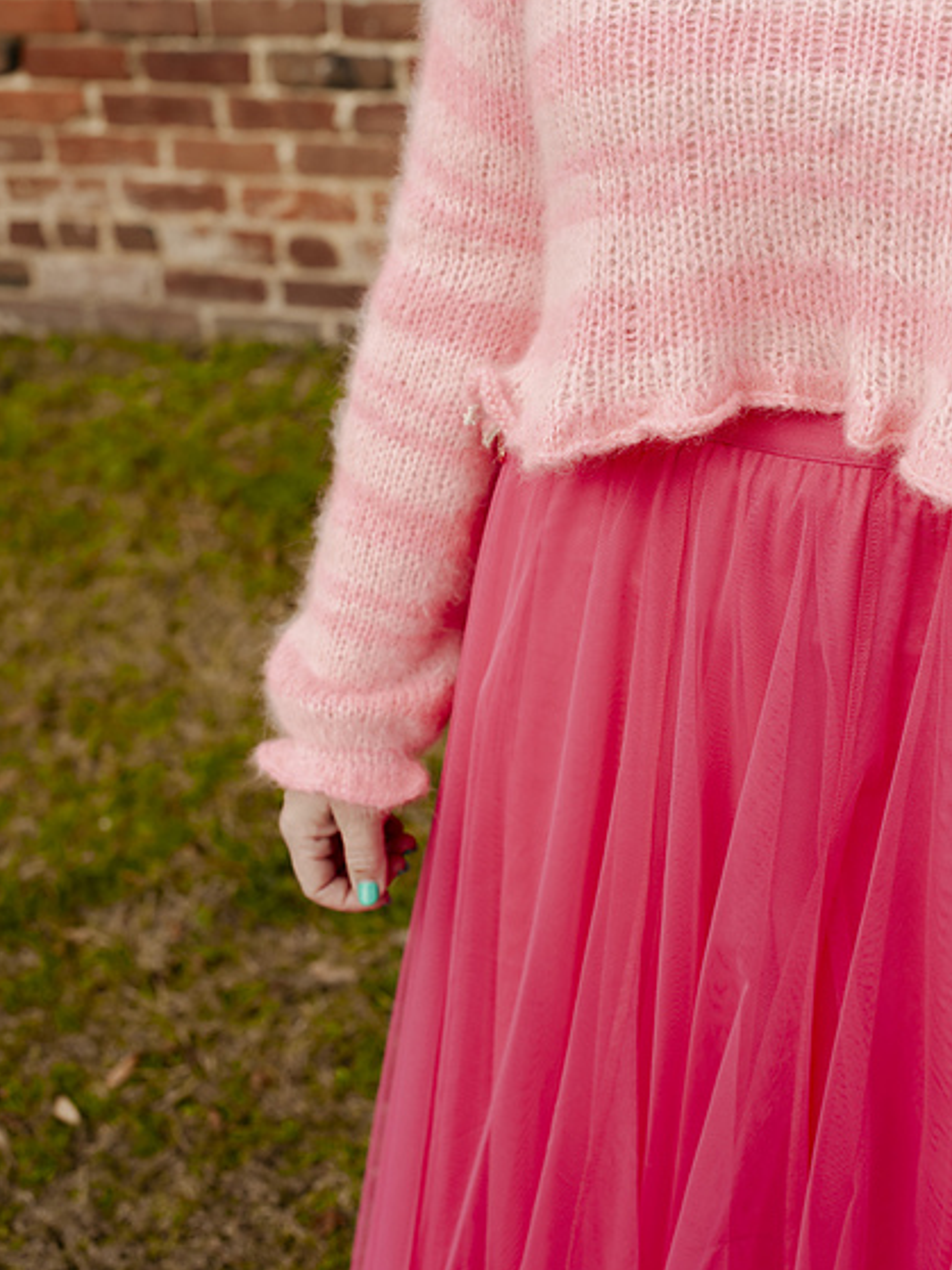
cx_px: 473
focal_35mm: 55
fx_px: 2018
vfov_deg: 34.9
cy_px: 570
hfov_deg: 26.5
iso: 200
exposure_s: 1/1000
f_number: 5
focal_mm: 50
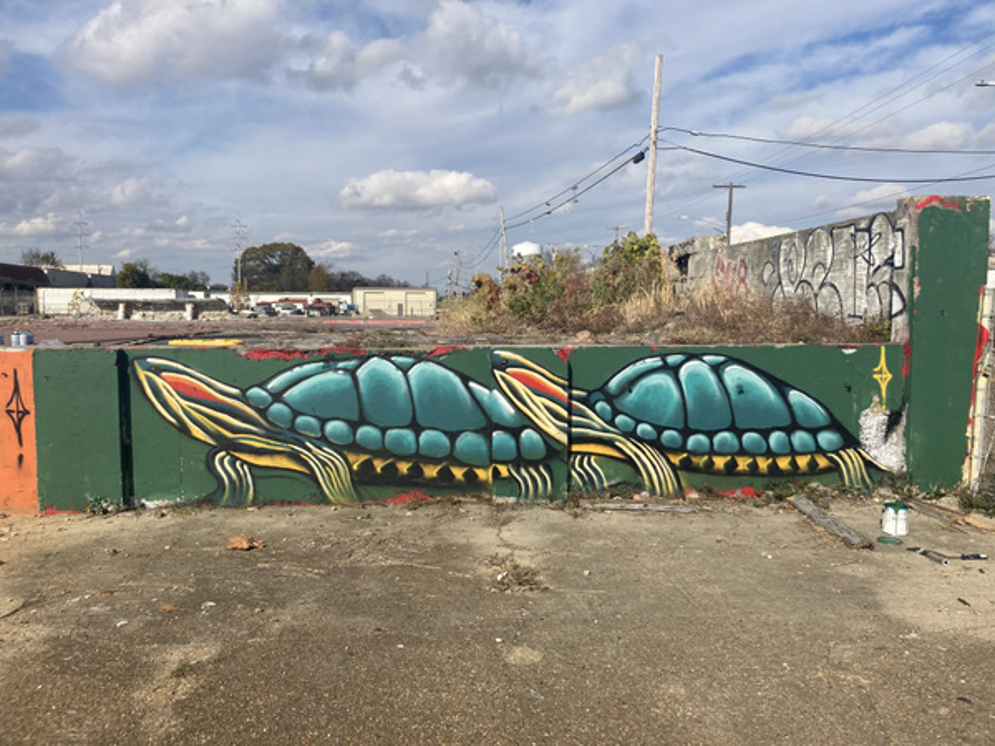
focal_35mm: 28
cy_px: 373
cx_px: 498
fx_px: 805
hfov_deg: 63.4
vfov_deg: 49.7
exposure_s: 1/3205
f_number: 1.8
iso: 20
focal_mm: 3.99
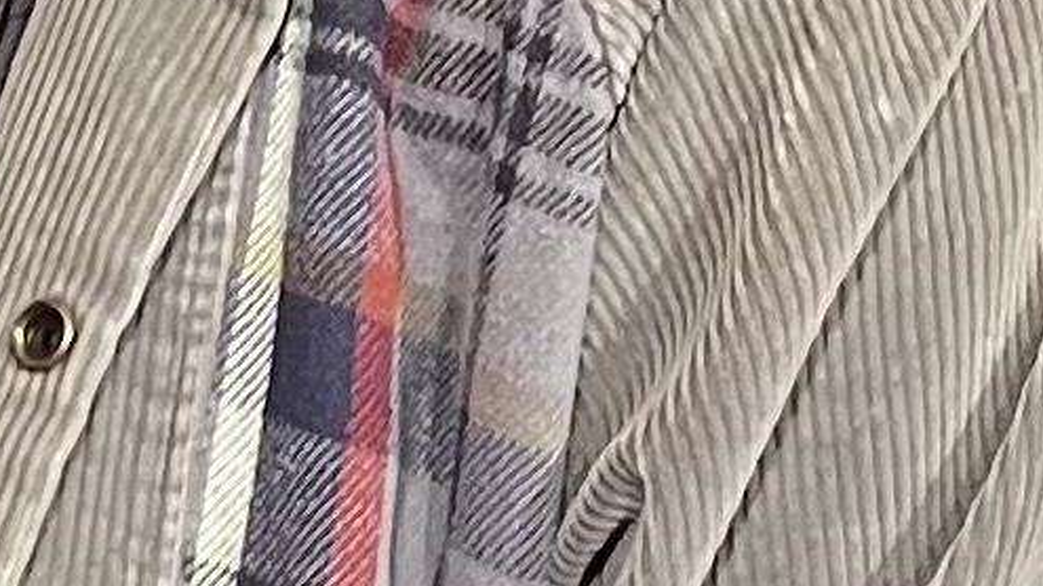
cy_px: -804
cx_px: -65
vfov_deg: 10.2
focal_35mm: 104
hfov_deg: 19.8
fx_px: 2875
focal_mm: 5.1
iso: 320
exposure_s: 1/60
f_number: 1.6
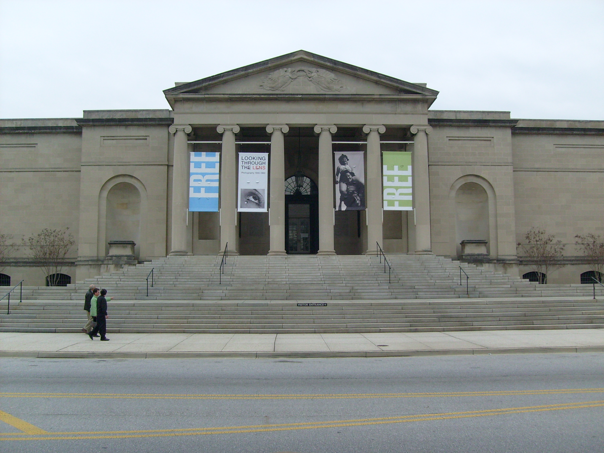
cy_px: 226
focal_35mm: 35
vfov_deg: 40.7
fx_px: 611
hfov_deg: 52.6
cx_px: 302
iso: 80
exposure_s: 1/90
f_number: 7.1
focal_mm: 5.8
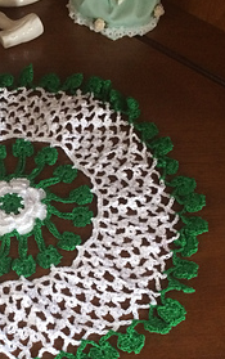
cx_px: 17
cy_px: 243
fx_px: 538
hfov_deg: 22.9
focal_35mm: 55
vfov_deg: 36.4
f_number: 2.2
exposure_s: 1/30
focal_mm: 4.15
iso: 320
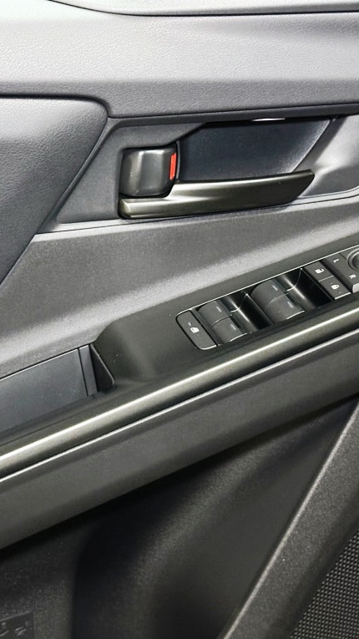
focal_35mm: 70
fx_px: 1185
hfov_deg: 17.2
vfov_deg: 30.2
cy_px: 319
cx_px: 153
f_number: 1.78
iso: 640
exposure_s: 1/24
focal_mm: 6.86
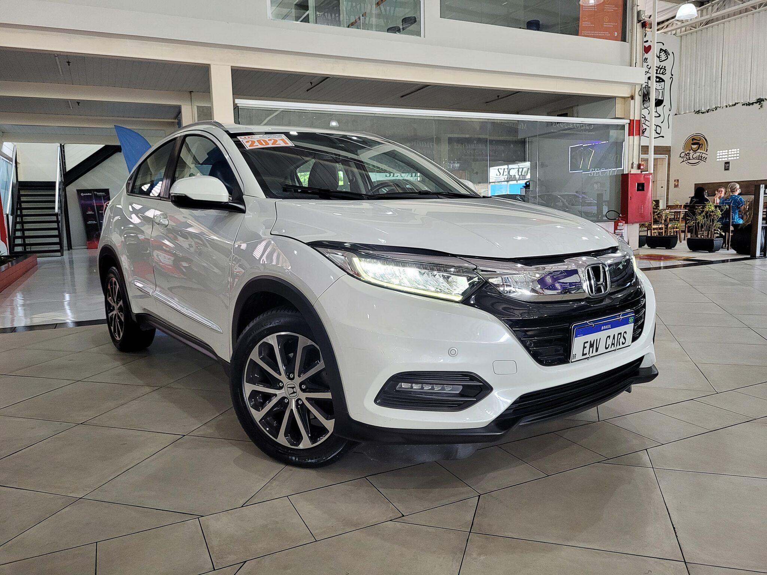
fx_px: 576
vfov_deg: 53.1
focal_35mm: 26
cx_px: 384
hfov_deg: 67.3
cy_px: 288
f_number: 1.8
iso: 320
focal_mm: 5.4
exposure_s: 1/120
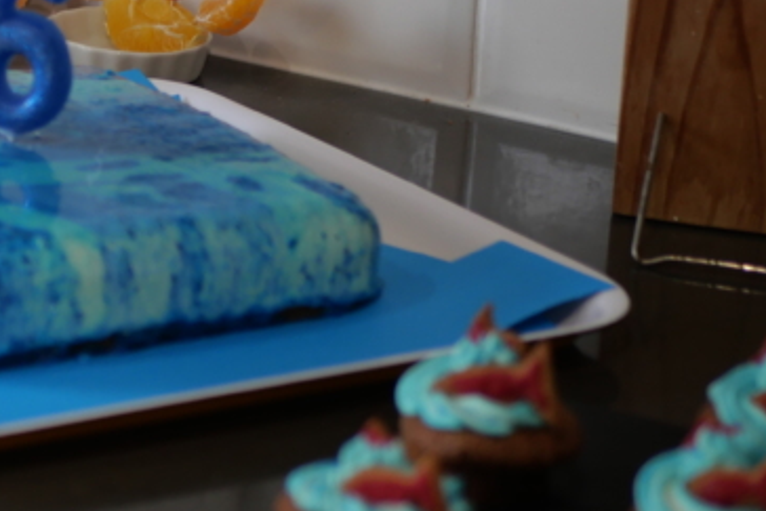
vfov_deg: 9.3
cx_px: -316
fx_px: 3129
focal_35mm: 147
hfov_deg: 13.3
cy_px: -30
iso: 200
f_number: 1.7
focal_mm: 25
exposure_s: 1/60
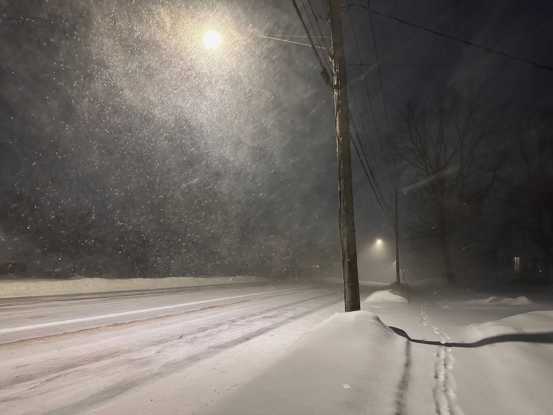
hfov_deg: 71.6
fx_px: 383
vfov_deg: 56.8
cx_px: 276
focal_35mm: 24
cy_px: 208
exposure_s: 1/40
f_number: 1.8
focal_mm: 6.86
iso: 640
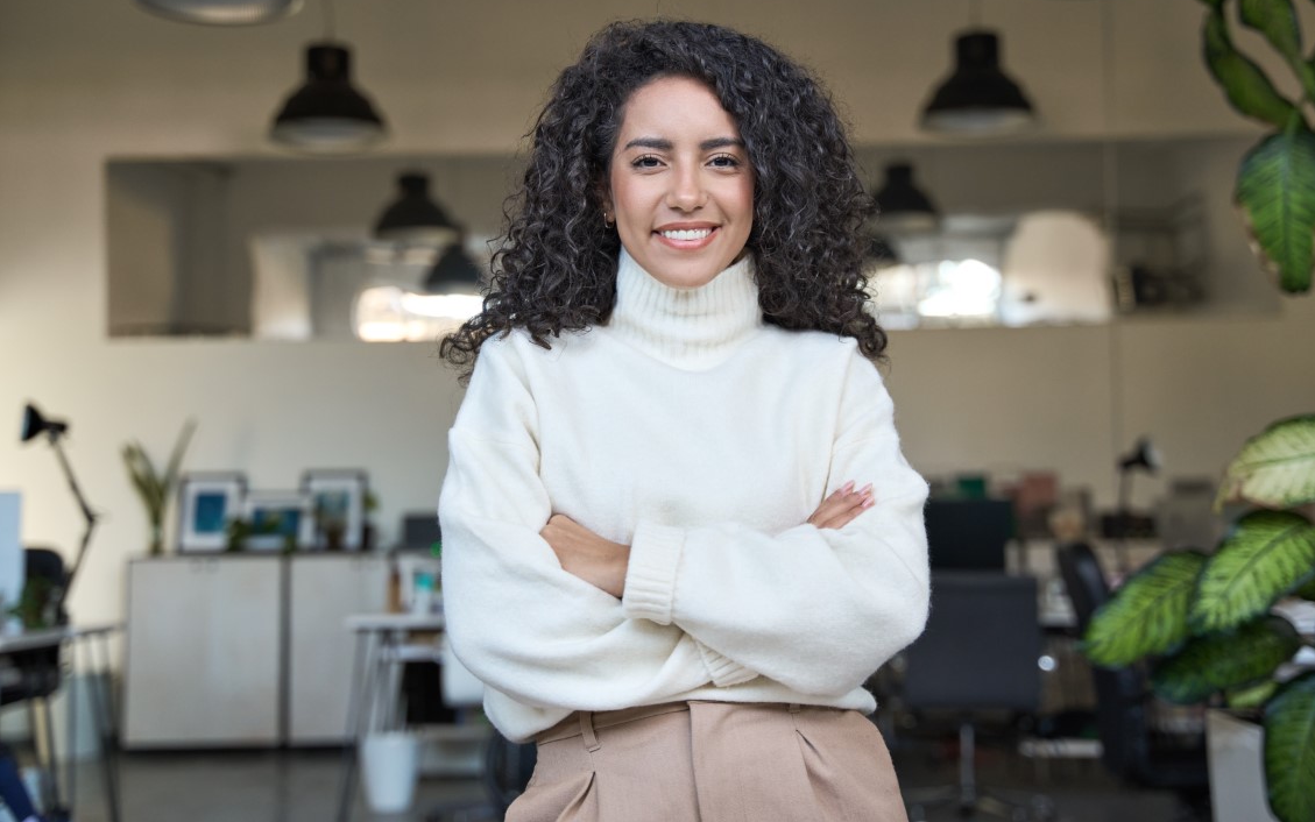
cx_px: 670
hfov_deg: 38.9
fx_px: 1864
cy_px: 376
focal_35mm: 52
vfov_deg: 24.9
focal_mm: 50
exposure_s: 1/200
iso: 800
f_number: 2.8
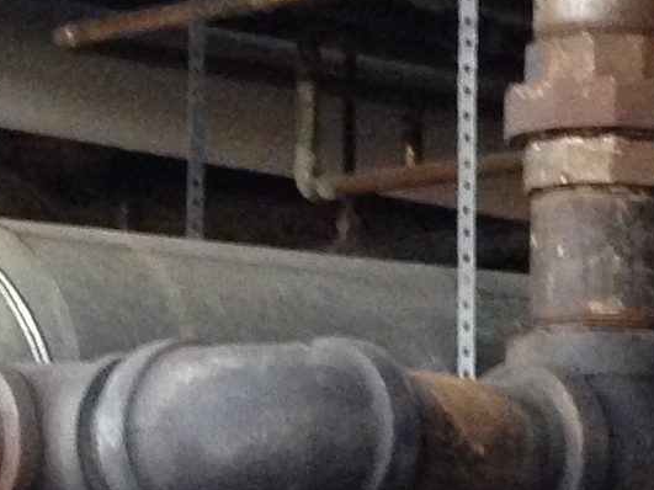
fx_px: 3834
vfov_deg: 7.2
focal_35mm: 203
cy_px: 789
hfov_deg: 9.7
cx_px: 317
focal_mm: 4.12
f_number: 2.4
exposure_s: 1/20
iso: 400
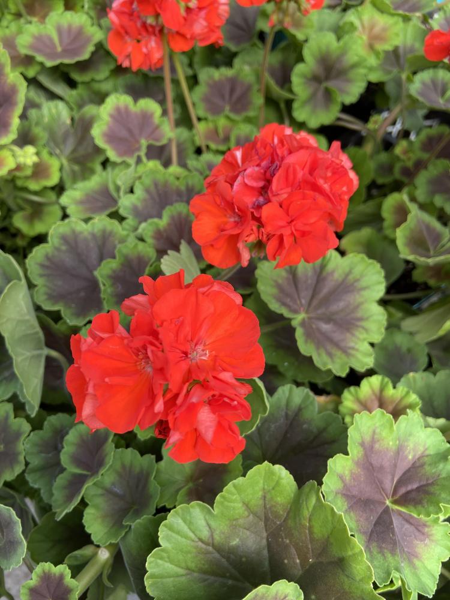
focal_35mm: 26
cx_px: 225
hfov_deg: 53.1
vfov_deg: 67.3
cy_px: 300
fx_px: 451
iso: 32
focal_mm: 4.25
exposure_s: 1/307
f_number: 1.8
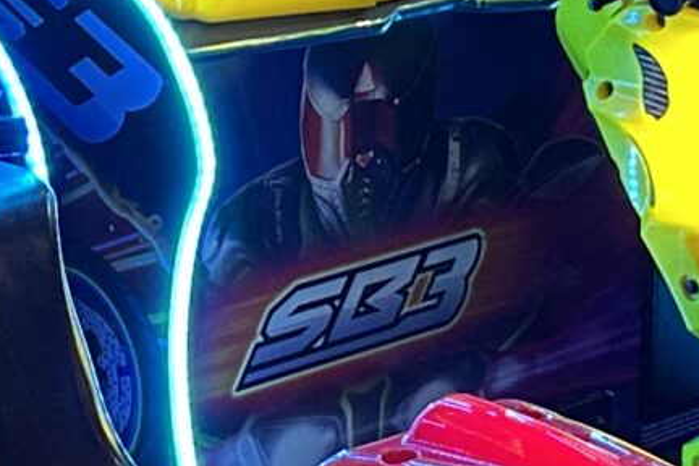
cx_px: -272
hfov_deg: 13.3
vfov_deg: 9.1
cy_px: -154
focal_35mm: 148
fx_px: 2873
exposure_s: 1/57
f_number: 1.78
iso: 250
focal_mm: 6.86
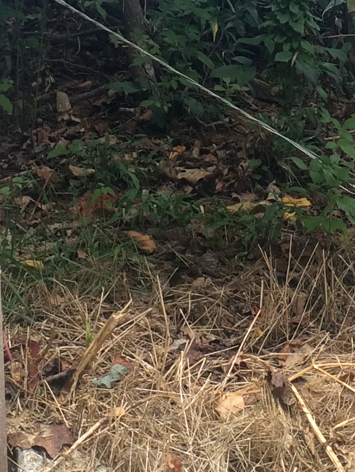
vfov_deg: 16.1
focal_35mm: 119
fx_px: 1626
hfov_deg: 12.5
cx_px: 178
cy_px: -45
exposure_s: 1/120
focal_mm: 4.15
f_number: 2.2
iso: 40
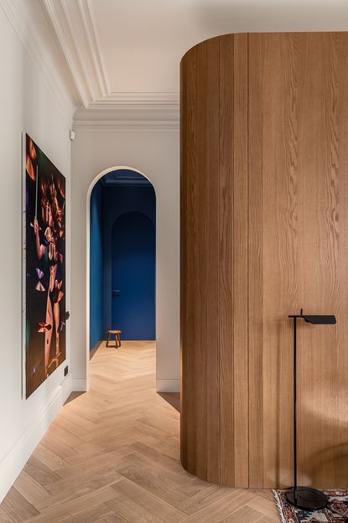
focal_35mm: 28
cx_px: 174
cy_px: 262
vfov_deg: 64.6
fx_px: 414
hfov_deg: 45.6
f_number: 13
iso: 200
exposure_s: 1/2
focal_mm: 28.5
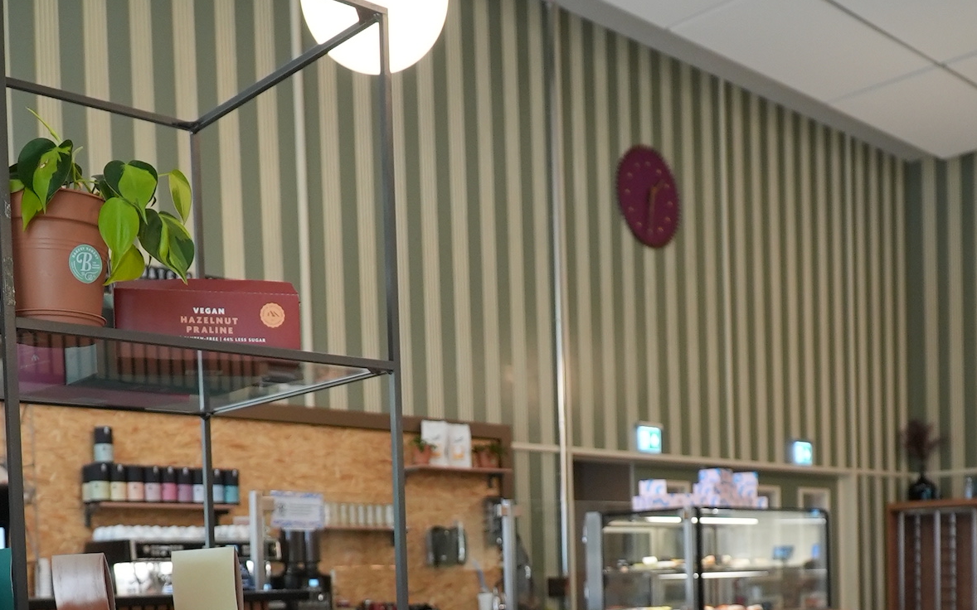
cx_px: 489
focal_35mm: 42
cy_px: 629
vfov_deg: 28.4
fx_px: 1118
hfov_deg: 47.2
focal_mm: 18
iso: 1600
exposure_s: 1/160
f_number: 4
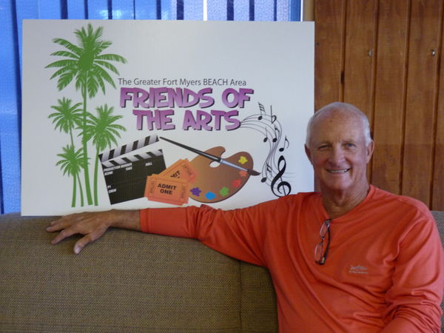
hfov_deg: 34.9
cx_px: 222
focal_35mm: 55
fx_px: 705
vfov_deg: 26.6
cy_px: 166
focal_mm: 9.8
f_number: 3.2
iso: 400
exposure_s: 1/30
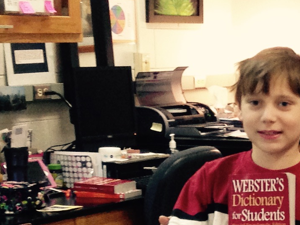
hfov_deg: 12.0
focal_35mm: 151
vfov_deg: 9.8
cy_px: 201
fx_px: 1309
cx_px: 537
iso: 200
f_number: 2.4
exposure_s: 1/20
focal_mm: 4.12
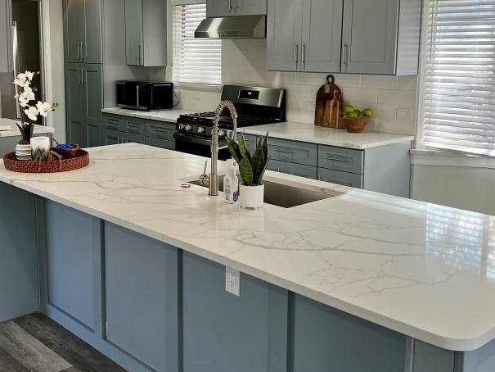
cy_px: 130
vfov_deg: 32.7
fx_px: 629
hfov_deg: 42.8
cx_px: 215
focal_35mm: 44
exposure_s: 1/120
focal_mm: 5.7
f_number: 1.5
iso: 64
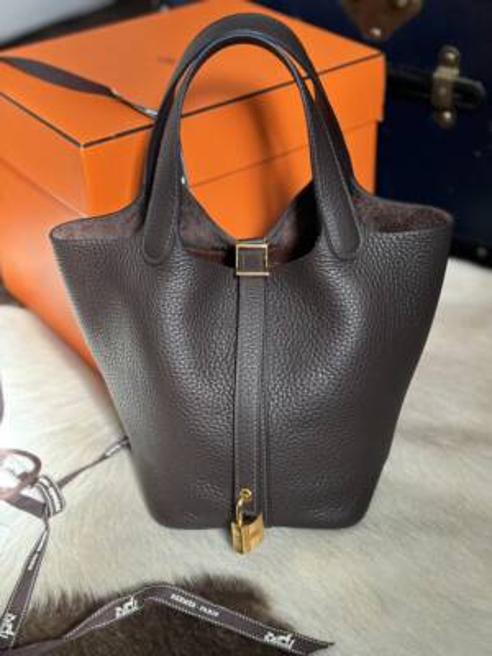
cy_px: 328
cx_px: 246
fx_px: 985
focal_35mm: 52
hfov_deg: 28.0
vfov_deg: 36.8
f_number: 1.6
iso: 100
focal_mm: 5.96
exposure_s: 1/60
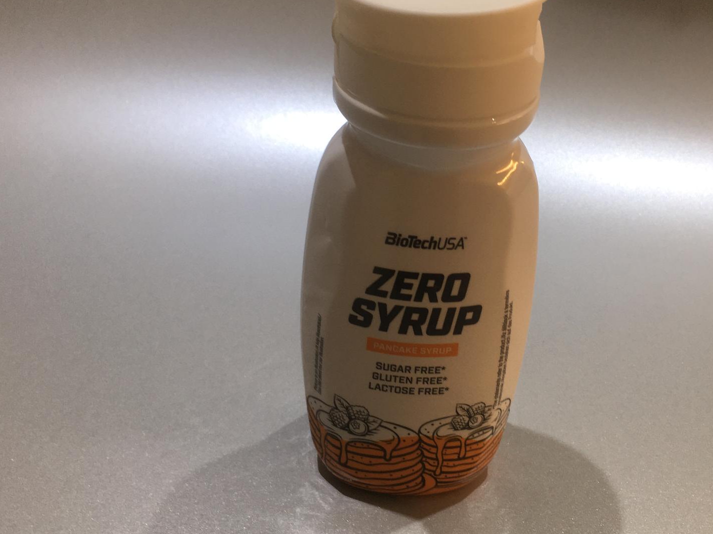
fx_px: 844
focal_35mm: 41
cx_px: 404
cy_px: 236
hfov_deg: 45.7
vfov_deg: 35.1
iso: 32
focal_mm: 4.15
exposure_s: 1/50
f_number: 2.2
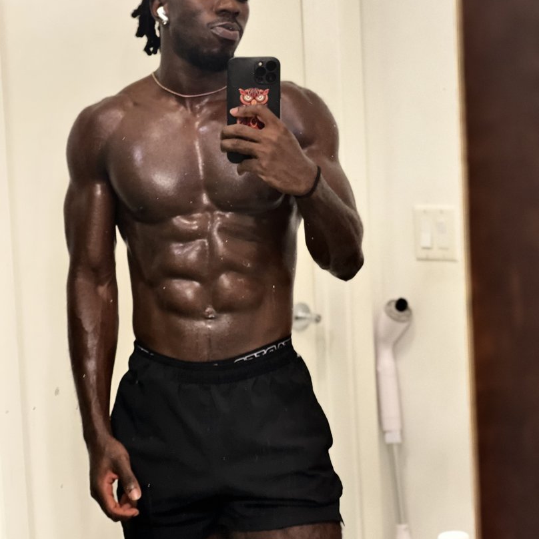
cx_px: 270
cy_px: 195
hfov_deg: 19.1
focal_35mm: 91
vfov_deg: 19.0
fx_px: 1603
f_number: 2.8
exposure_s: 1/24
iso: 400
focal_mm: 9
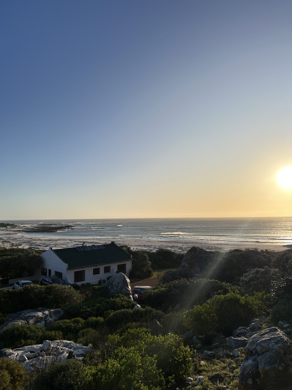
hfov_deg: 53.1
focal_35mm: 26
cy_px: 195
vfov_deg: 67.3
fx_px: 292
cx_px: 146
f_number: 1.5
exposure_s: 1/7463
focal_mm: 5.7
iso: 50
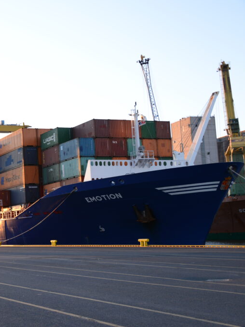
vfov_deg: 31.7
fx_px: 576
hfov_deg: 23.3
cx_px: 19
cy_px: 164
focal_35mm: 61
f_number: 5
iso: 200
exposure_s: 1/100
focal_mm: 42
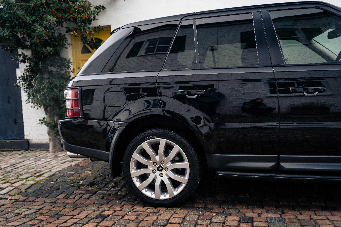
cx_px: 170
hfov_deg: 53.1
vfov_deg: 36.9
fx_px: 341
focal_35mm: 36
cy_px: 114
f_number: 2.8
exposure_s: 1/40
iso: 125
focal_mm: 36
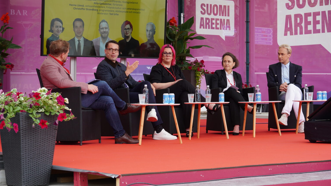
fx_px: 821
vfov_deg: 12.9
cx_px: 165
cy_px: 99
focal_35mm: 94
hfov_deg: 22.8
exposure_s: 1/100
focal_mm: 59
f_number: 6.3
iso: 160
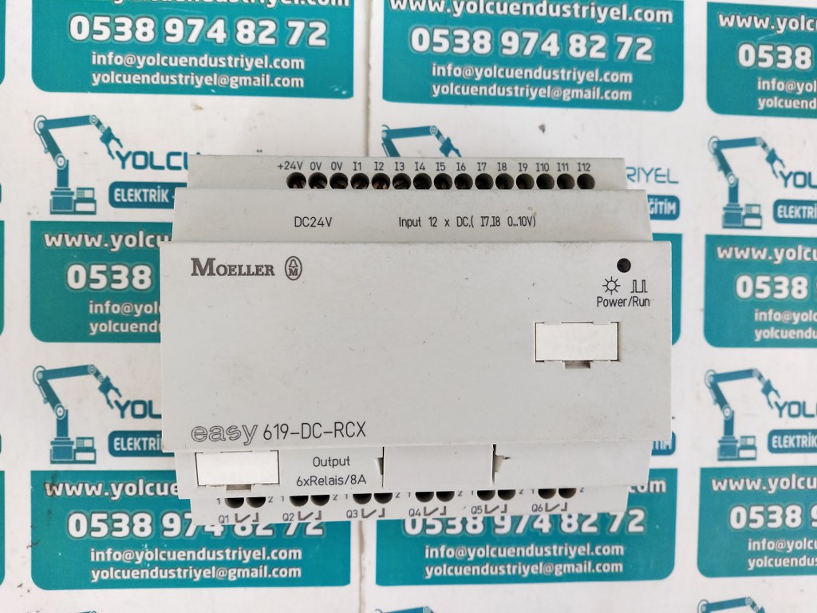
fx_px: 543
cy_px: 306
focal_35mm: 23
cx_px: 408
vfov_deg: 58.9
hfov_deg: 73.9
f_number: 1.7
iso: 113
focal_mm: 3.99
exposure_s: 1/50
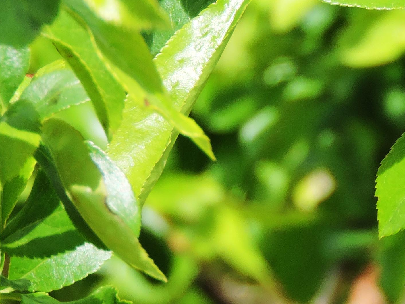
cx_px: 652
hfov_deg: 2.4
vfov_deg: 1.8
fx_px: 9560
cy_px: 249
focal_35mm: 817
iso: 100
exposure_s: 1/200
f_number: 5.5
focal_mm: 44.8
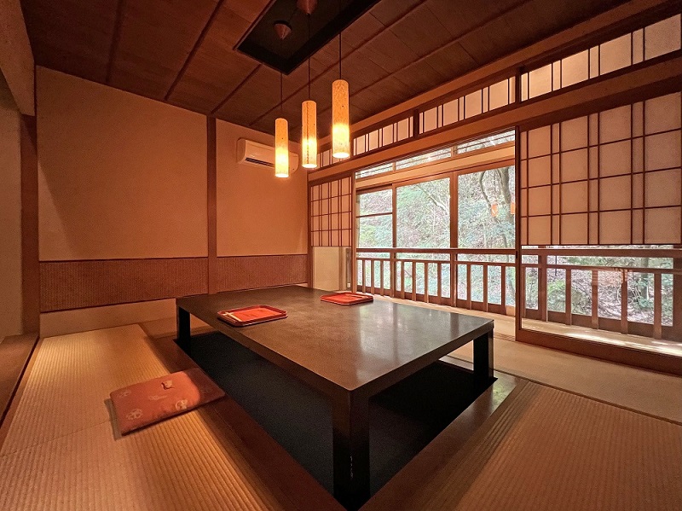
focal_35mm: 13
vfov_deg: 89.9
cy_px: 256
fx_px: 256
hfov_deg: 106.2
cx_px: 341
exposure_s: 1/60
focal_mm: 1.57
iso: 500
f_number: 1.8
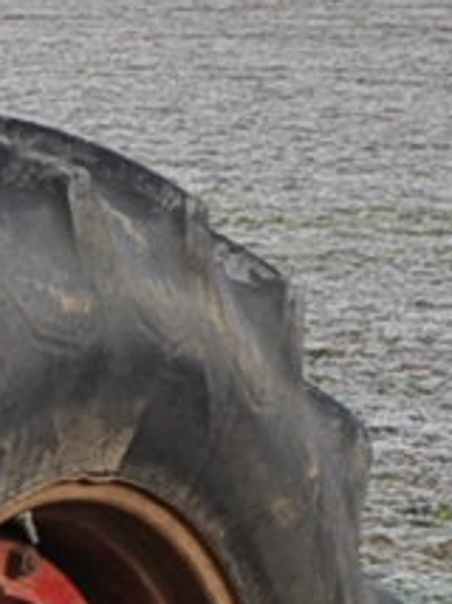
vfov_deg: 6.8
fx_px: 5042
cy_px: 799
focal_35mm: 289
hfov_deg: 4.5
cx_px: -1743
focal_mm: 20
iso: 200
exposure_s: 1/320
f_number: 9
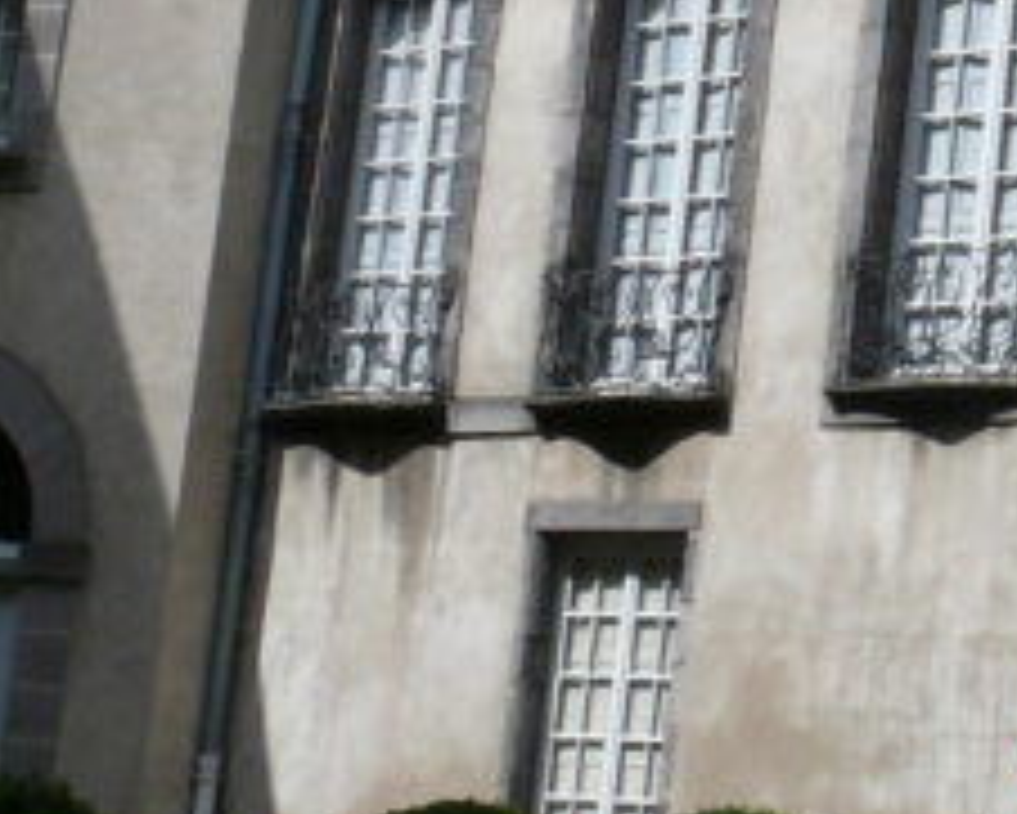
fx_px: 4667
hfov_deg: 11.1
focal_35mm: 155
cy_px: -90
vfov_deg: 9.9
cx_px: 2156
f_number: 5.6
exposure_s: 1/500
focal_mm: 7.4
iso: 100
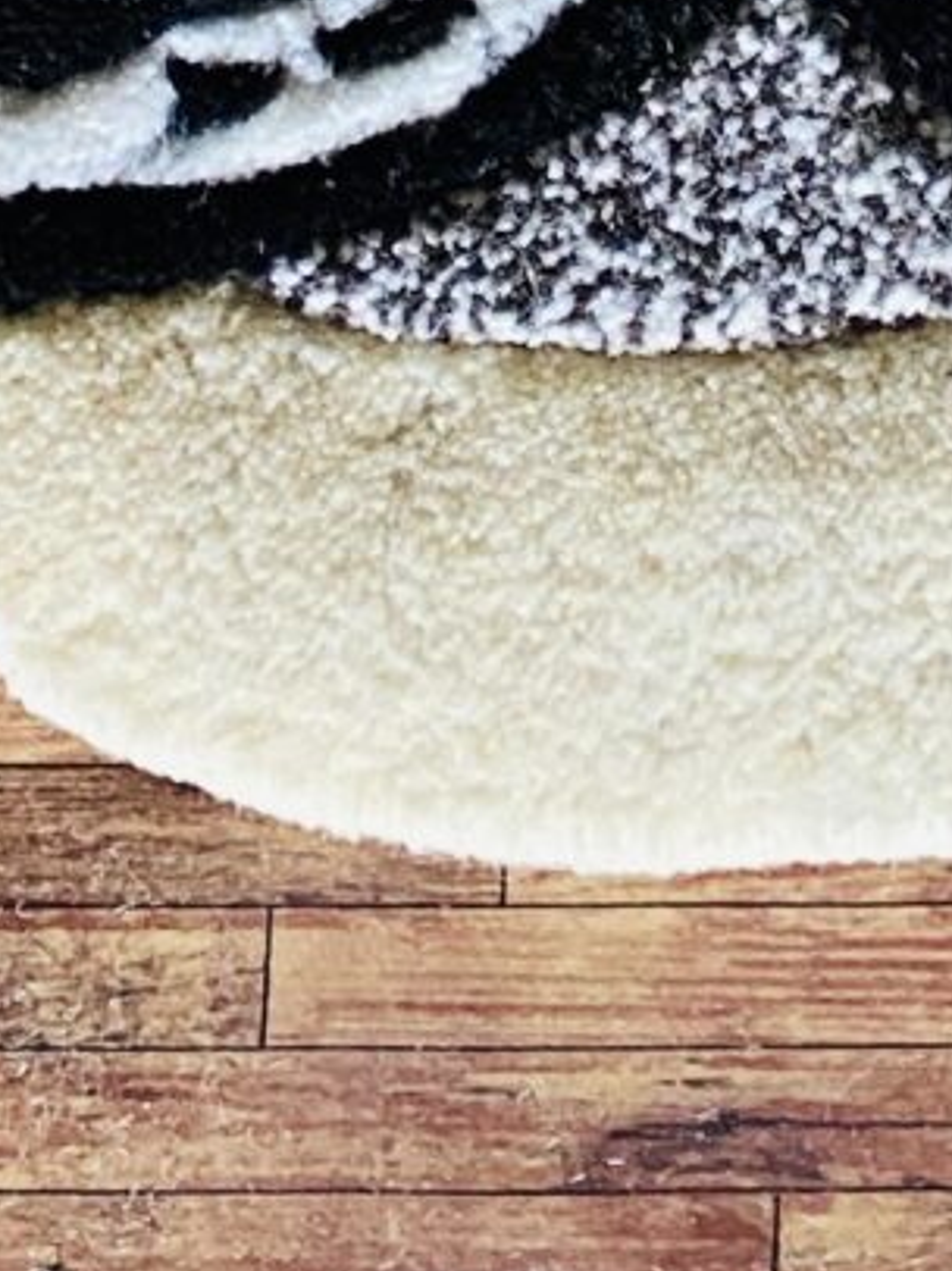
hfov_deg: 9.0
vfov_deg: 9.7
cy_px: -2351
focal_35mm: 164
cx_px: 877
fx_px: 6020
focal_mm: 4.25
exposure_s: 1/49
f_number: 1.8
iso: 200
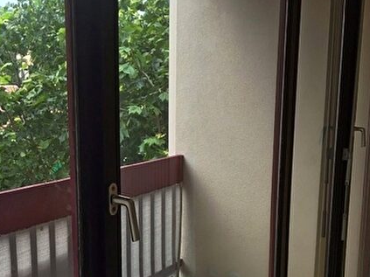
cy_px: 193
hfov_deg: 38.3
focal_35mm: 48
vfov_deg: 30.0
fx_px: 513
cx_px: 76
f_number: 2.2
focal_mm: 4.15
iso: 32
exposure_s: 1/120
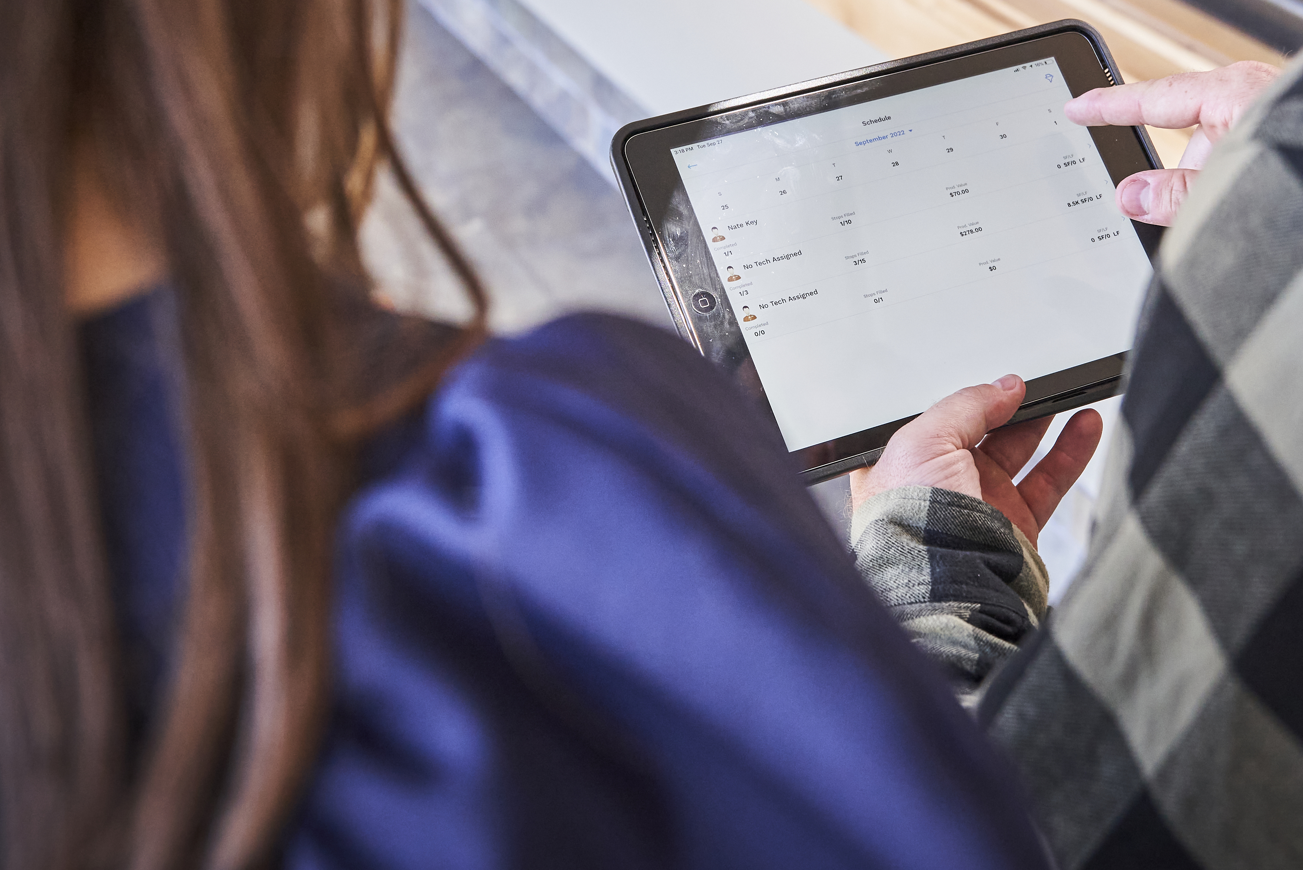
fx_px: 2027
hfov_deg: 35.5
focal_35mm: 56
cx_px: 792
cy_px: 217
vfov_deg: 24.0
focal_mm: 24
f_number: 3.2
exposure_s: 1/320
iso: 500
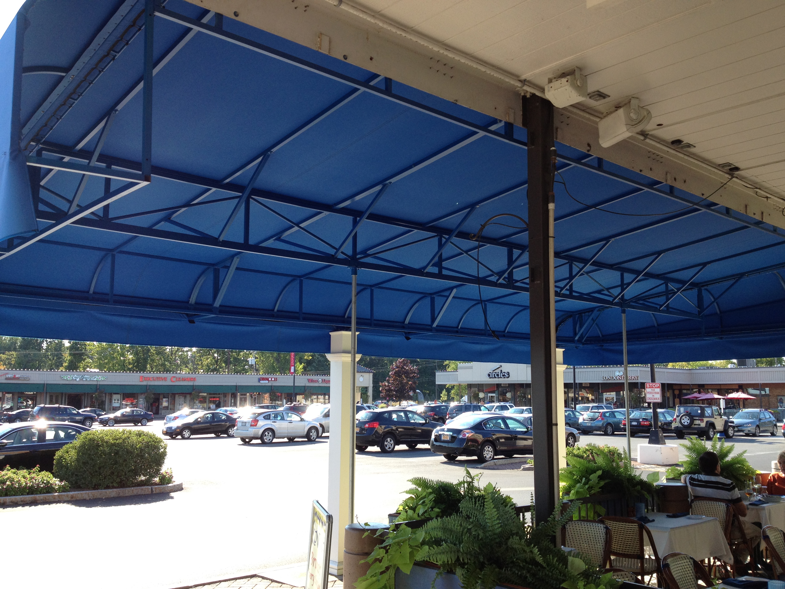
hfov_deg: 52.6
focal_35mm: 35
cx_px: 392
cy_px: 294
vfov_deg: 40.7
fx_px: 794
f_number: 2.4
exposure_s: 1/345
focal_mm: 4.28
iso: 64
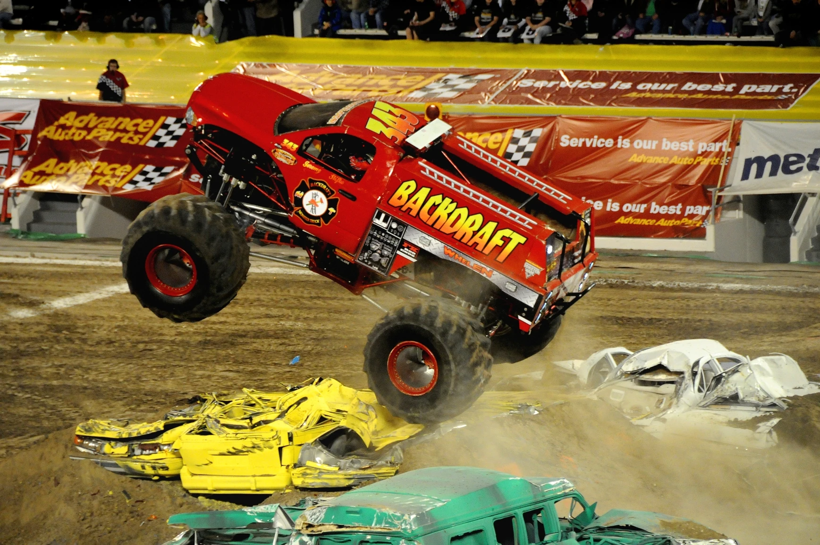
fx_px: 6824
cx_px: 410
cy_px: 272
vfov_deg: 4.6
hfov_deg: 6.9
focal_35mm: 300
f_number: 5.6
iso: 2000
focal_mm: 200
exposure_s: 1/320
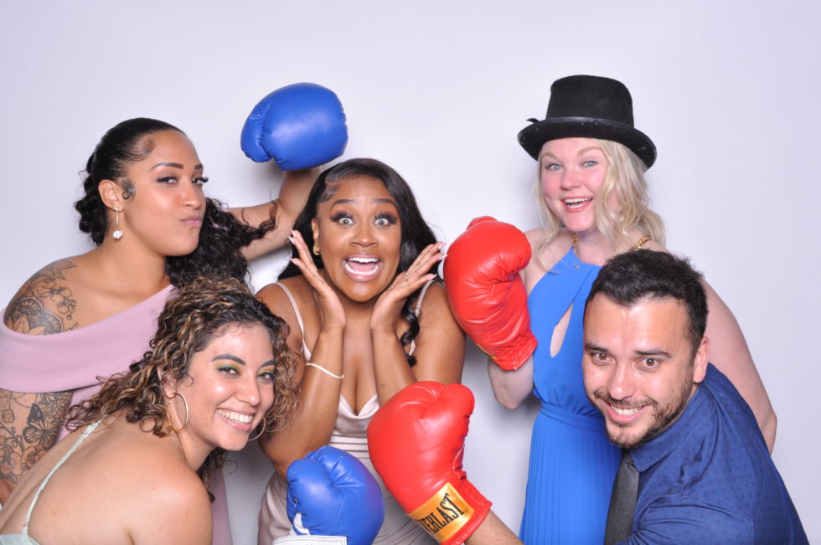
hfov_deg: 41.2
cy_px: 272
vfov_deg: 28.0
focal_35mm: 48
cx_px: 410
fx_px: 1093
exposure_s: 1/200
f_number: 8
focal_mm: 32
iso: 400
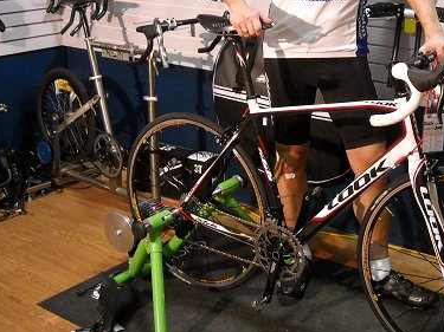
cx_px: 311
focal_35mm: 56
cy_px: 76
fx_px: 718
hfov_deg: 33.9
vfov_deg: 25.7
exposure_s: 1/31
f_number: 2.8
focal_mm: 5.7
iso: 400
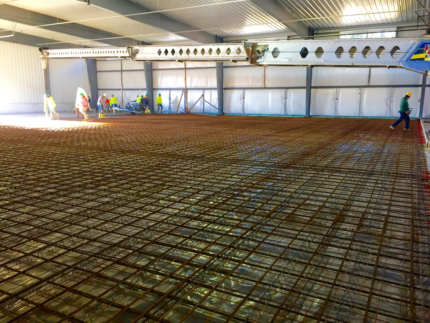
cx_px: 215
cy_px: 162
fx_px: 360
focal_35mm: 29
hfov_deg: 61.7
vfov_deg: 48.2
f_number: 2.2
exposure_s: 1/30
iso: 64
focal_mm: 4.15
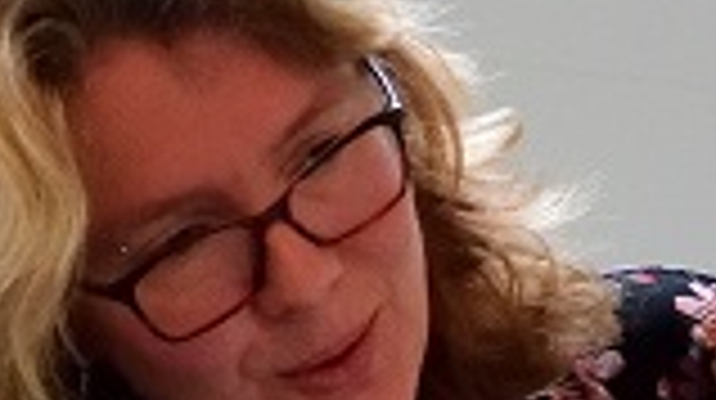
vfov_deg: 5.8
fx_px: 3831
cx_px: 234
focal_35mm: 202
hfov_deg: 10.7
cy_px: 831
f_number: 5.6
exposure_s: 1/80
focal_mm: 34
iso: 8000
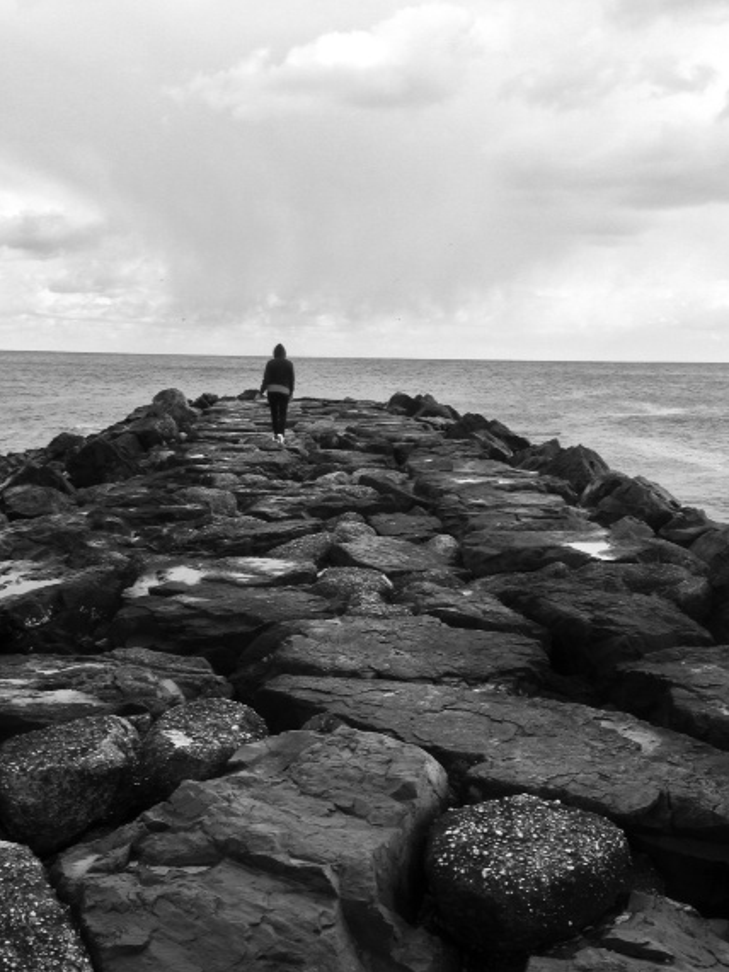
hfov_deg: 38.6
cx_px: 376
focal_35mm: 37
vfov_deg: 50.0
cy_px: 541
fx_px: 1039
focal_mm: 4.12
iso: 50
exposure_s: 1/653
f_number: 2.4
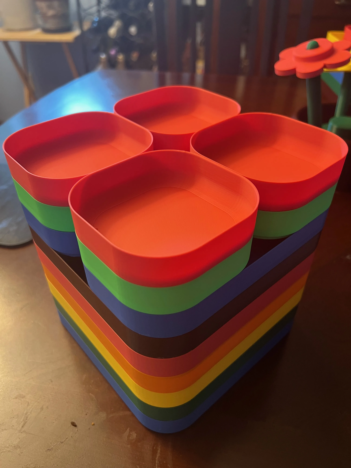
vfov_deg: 67.3
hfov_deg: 53.1
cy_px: 234
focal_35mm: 26
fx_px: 352
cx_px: 176
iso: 320
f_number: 1.5
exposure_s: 1/60
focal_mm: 5.7
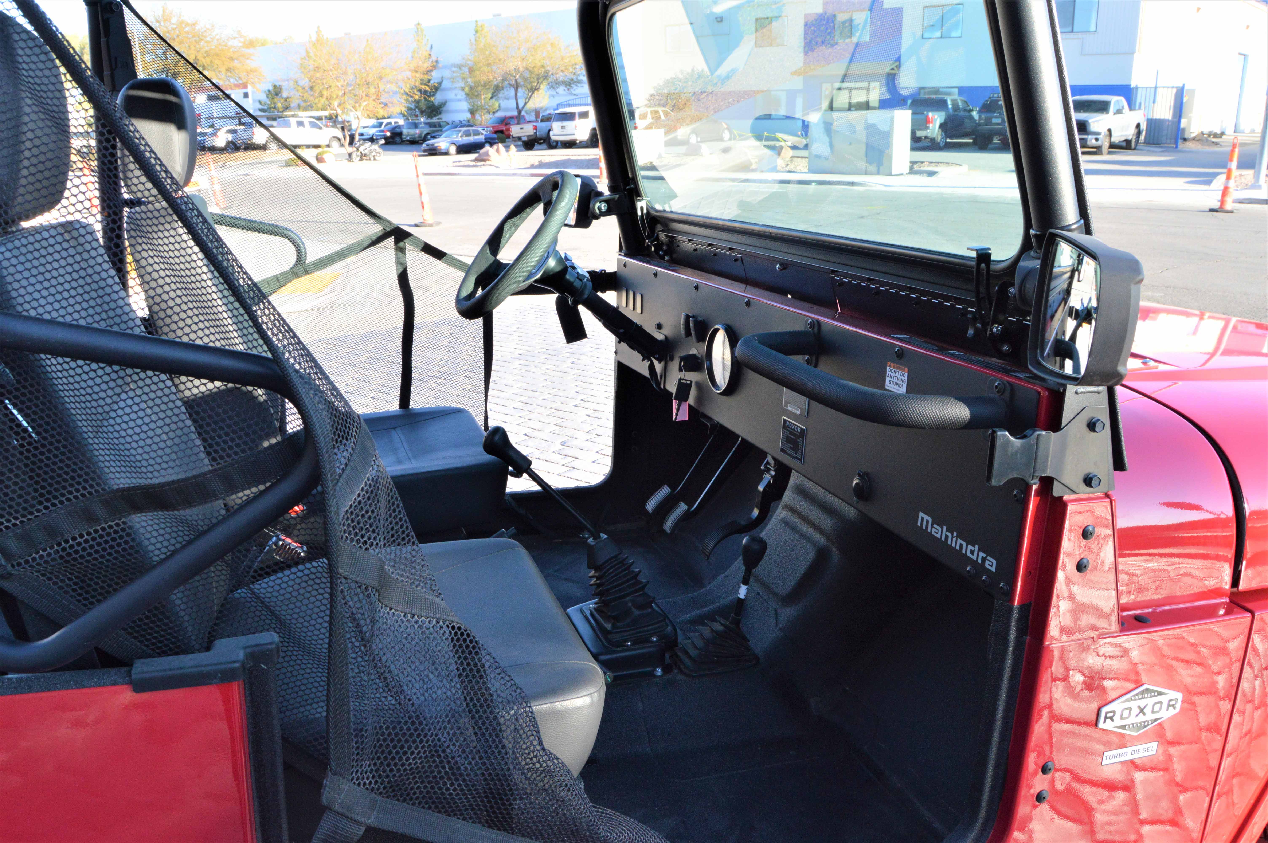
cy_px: 422
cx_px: 634
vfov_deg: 47.8
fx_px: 950
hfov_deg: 67.4
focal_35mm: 27
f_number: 11
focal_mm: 18
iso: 800
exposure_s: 1/160
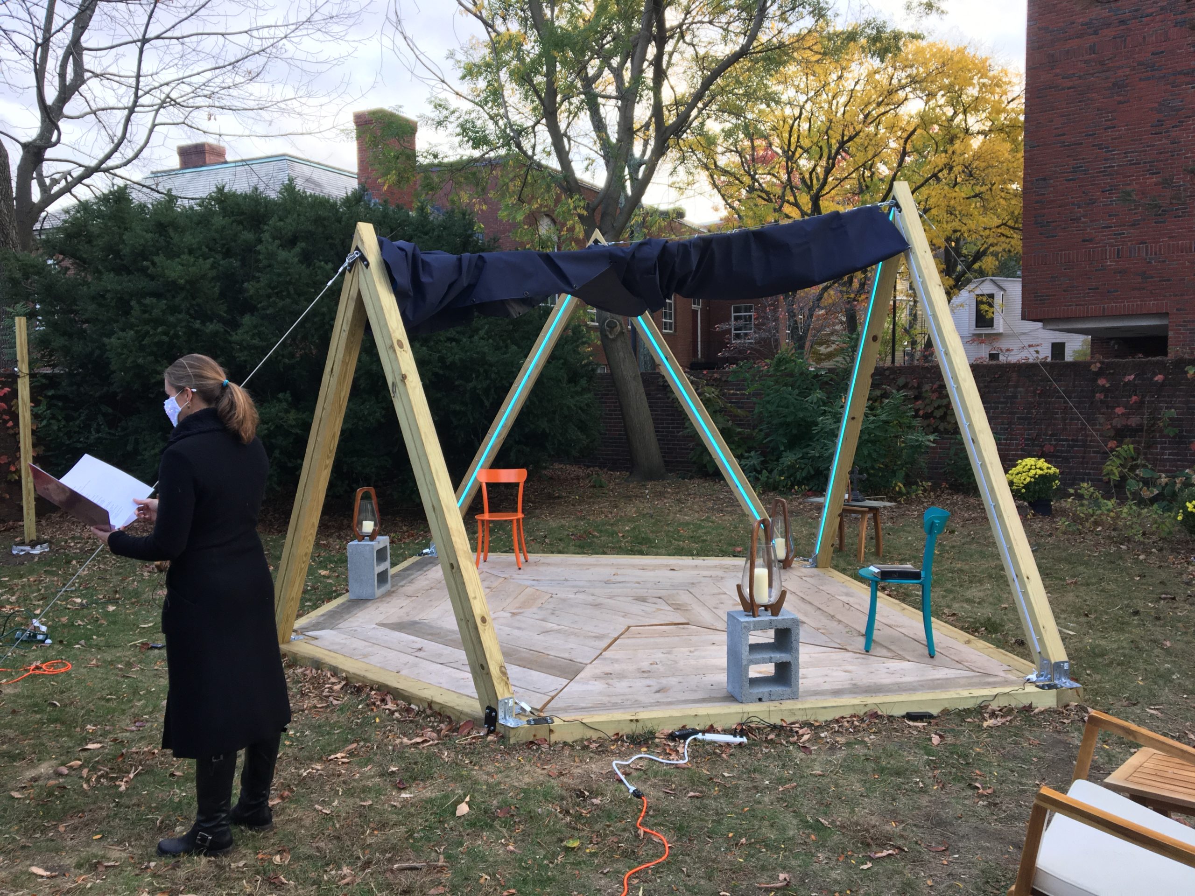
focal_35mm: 29
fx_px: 1001
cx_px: 598
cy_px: 448
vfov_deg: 48.2
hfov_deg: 61.7
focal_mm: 4.15
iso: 40
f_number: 2.2
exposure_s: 1/120
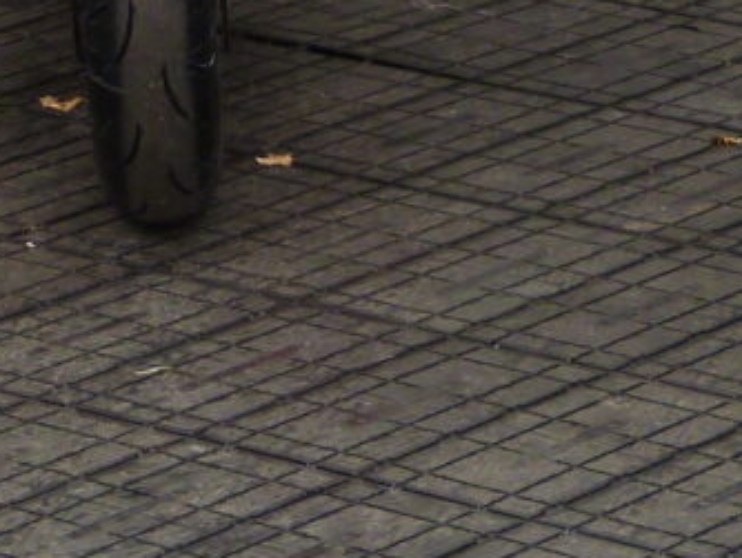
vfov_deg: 5.6
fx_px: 5620
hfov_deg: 7.6
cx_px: 307
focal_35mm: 262
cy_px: -502
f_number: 3.2
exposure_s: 1/60
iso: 160
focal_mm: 10.2
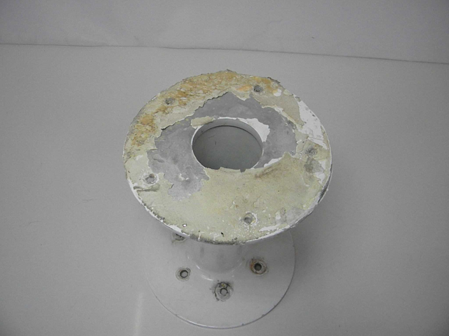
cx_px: 224
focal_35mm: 28
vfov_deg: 49.7
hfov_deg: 63.4
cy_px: 168
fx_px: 363
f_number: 7
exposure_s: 1/470
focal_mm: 5
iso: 720
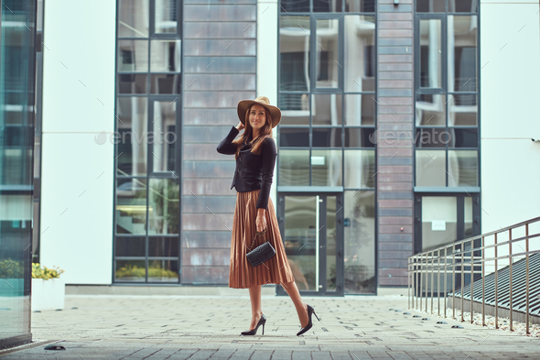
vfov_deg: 16.3
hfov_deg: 24.2
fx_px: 1260
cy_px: 180
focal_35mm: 84
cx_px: 270
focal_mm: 56
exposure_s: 1/125
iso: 320
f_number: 2
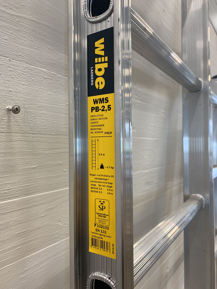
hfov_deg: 53.1
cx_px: 108
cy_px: 144
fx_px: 217
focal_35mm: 26
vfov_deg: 67.3
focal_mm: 4.25
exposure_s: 1/93
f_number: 1.8
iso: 100
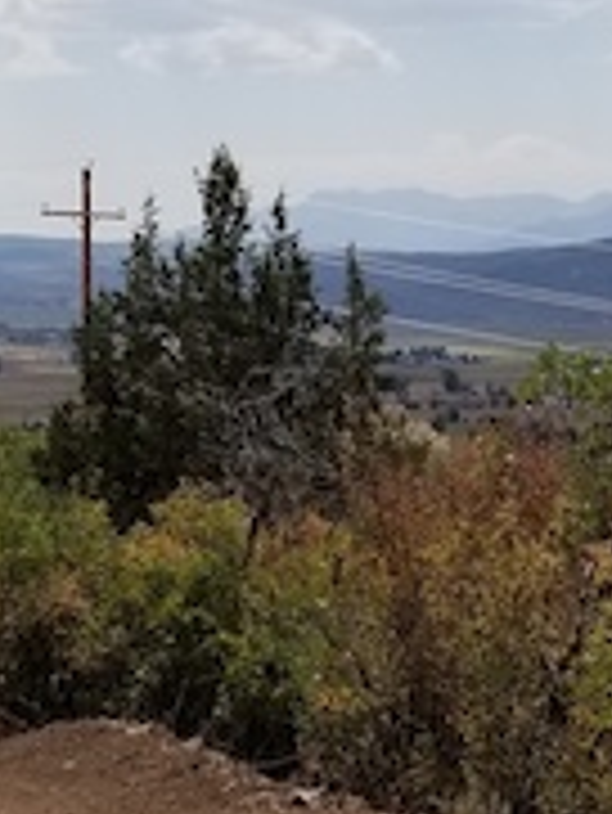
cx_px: 405
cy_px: 562
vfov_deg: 17.1
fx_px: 2708
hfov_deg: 12.9
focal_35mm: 115
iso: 50
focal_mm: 4.25
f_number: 1.7
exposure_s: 1/4272
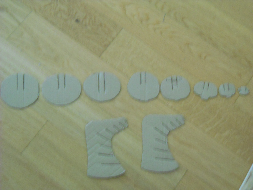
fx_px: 482
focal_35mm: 66
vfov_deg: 22.3
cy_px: 95
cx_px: 126
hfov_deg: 29.4
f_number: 4
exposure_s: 1/20
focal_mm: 10.84
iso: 400
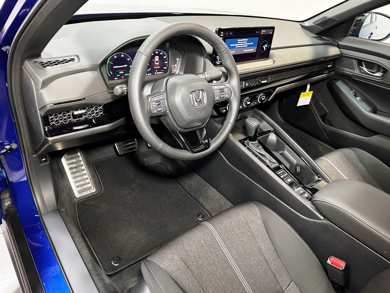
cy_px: 146
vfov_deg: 56.8
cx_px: 195
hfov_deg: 71.6
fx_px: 270
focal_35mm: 24
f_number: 1.78
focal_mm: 6.86
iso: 1000
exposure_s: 1/30
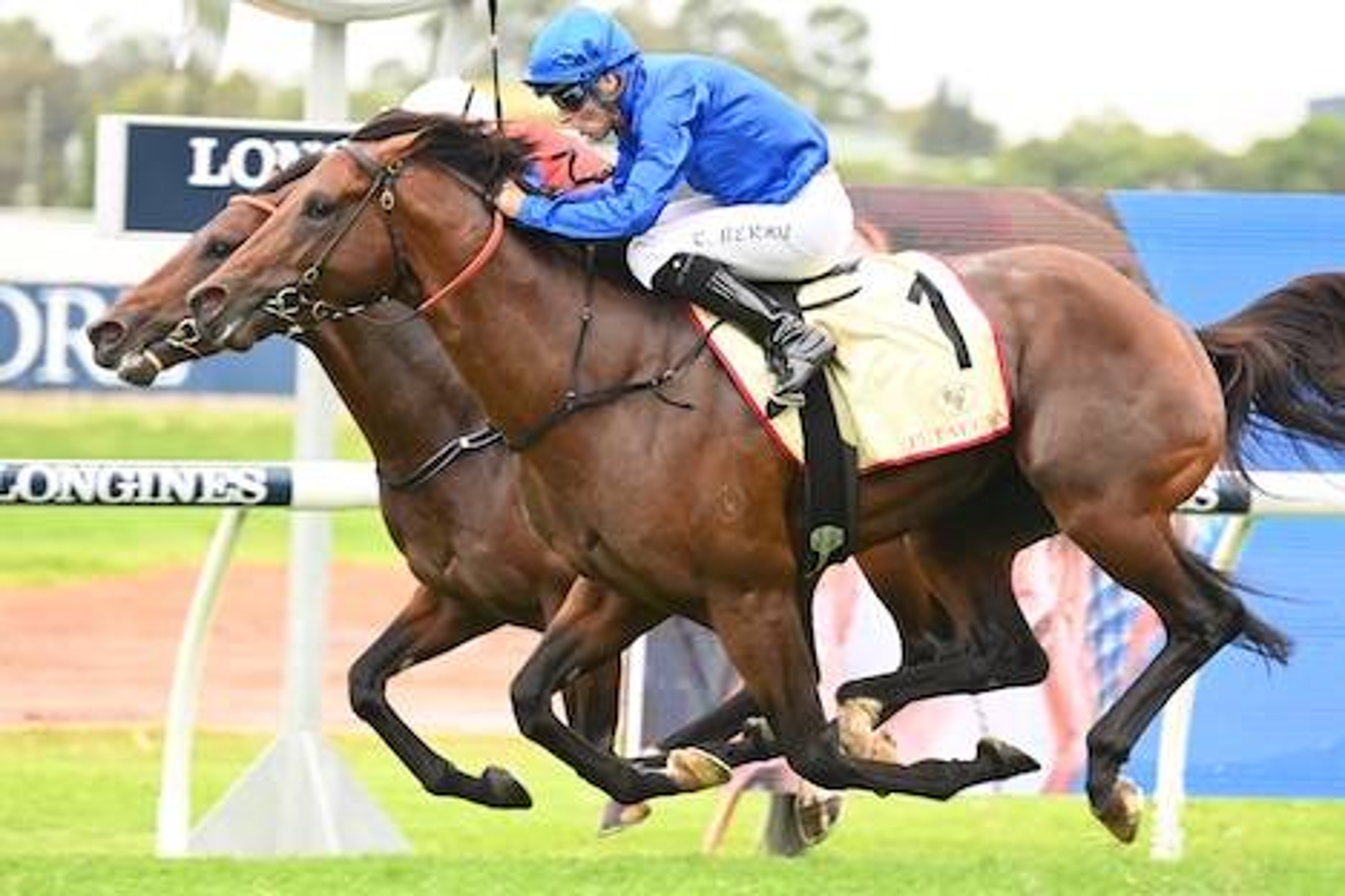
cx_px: 672
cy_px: 448
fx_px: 11955
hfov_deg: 6.4
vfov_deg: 4.3
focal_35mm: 320
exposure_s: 1/1000
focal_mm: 320
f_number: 5.6
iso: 5600
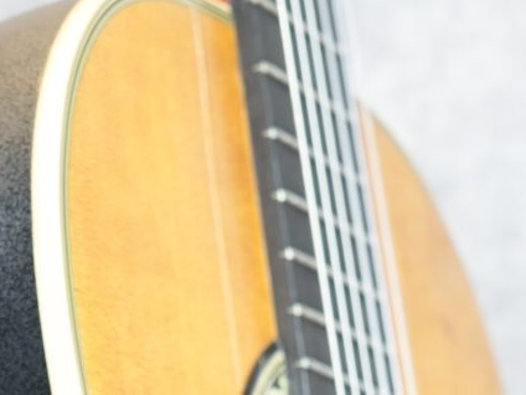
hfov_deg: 8.5
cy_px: 1130
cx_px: 99
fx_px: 3525
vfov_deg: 6.0
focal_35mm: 232
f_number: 5.6
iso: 250
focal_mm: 50
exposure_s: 1/5
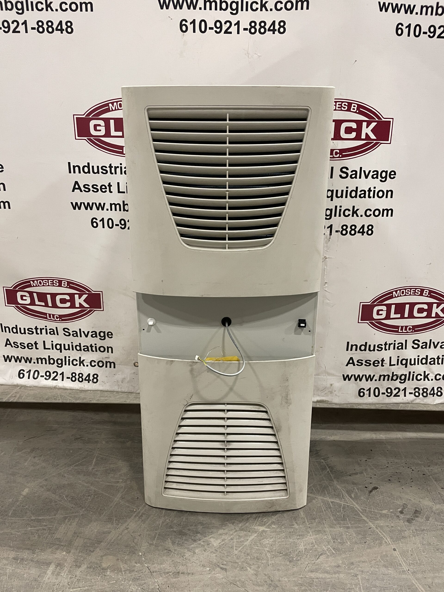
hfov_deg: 53.1
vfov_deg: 67.3
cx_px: 222
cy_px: 296
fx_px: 445
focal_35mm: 26
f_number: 1.6
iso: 400
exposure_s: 1/60
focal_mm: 4.2
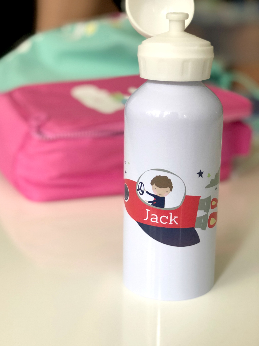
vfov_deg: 33.8
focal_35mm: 57
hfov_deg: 25.7
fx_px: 569
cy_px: 173
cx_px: 130
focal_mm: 6.6
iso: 160
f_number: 2.8
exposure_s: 1/60
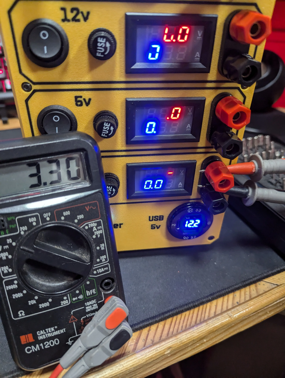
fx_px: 263
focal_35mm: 24
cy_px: 189
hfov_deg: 56.9
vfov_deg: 71.5
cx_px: 142
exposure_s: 1/154
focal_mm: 6.81
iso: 811
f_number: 1.85
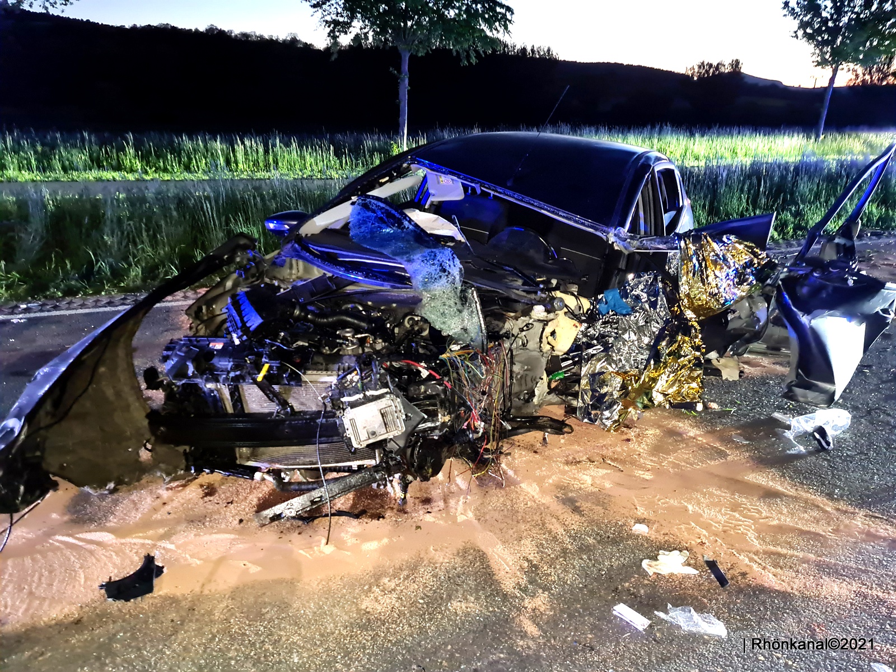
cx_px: 448
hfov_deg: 69.4
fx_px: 647
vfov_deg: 54.9
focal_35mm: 25
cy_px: 336
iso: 1000
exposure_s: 1/7
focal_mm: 7
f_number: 1.8
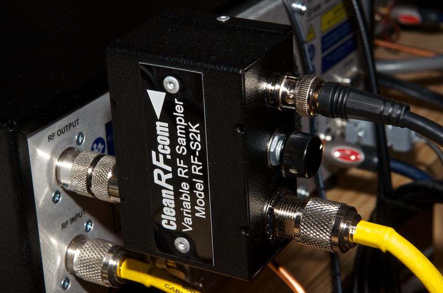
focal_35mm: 99
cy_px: 146
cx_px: 222
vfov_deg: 13.8
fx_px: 1216
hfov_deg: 20.7
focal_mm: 66
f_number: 16
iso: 1000
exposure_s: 1/60
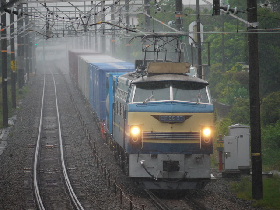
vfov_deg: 3.7
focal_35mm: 400
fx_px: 3235
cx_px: 140
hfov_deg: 5.0
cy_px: 105
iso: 400
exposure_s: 1/500
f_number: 5.6
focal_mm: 200
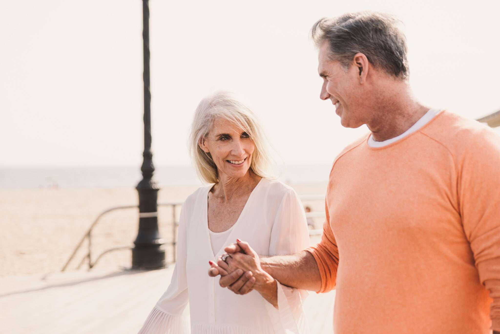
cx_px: 250
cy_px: 167
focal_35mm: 58
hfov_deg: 34.5
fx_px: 806
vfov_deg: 23.4
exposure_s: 1/1600
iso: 80
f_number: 2.8
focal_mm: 58
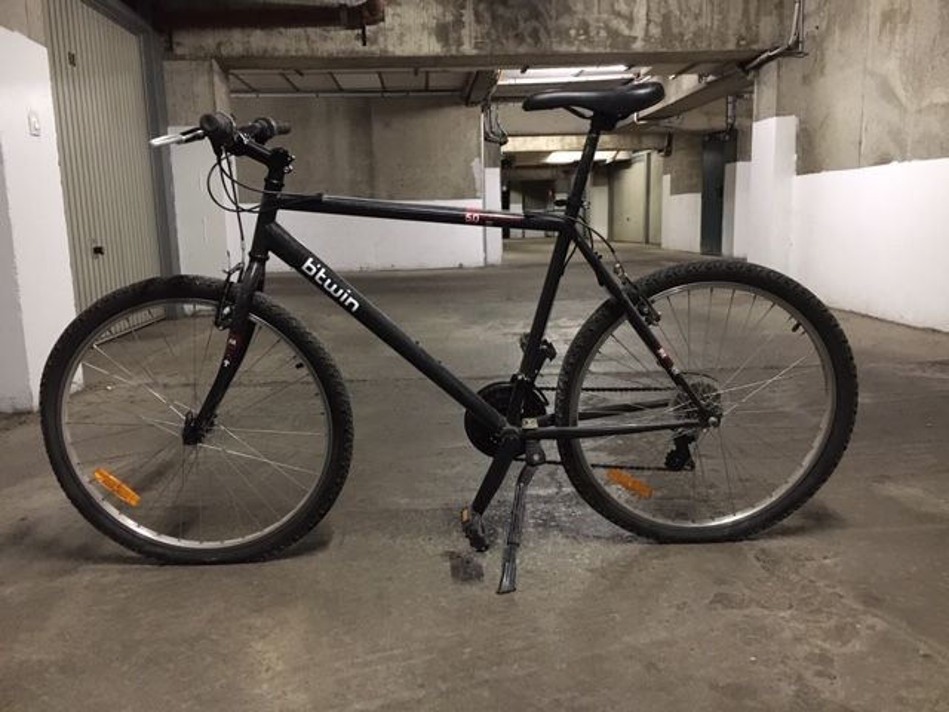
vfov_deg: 48.2
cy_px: 356
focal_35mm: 29
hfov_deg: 61.7
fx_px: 795
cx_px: 474
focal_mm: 4.15
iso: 320
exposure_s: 1/17
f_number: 2.2
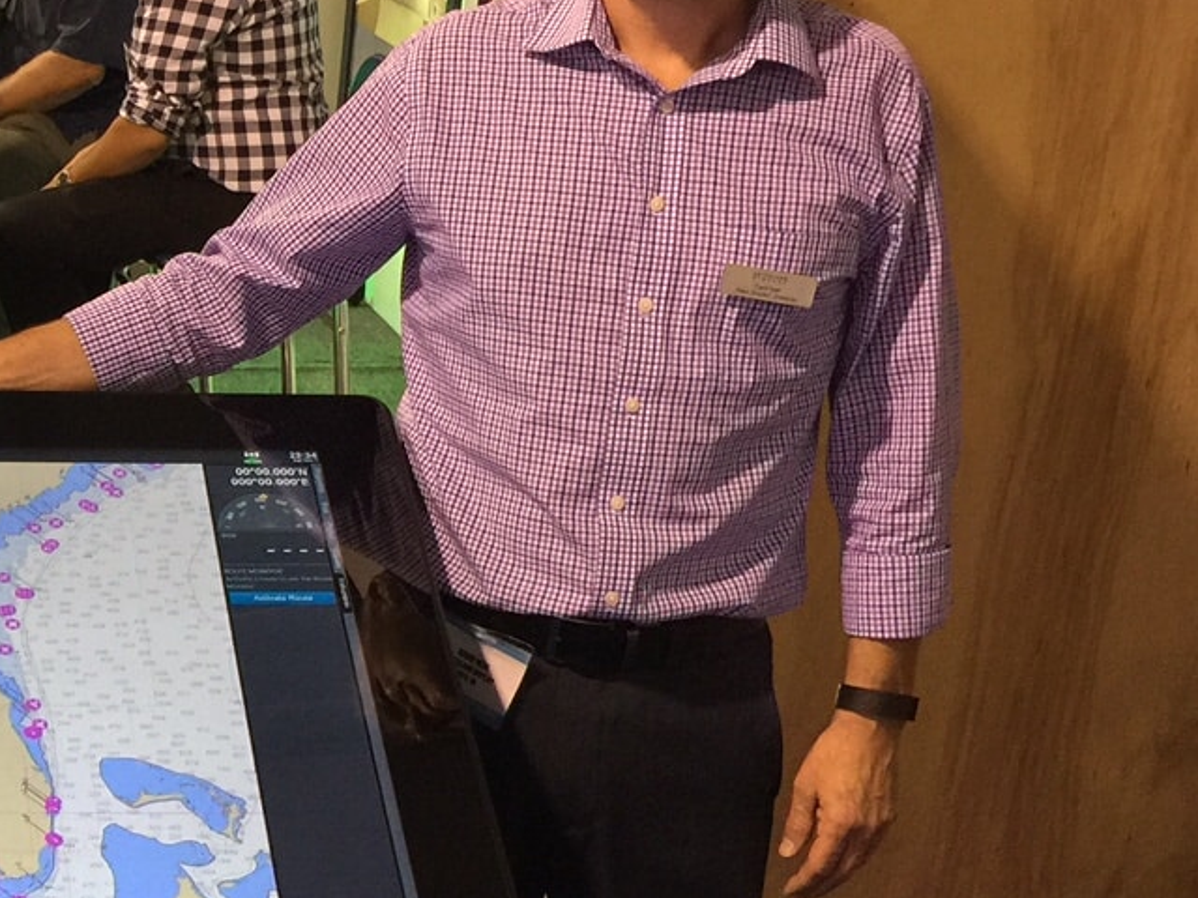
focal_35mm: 74
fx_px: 2561
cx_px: -165
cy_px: 653
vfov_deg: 19.8
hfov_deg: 24.3
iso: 50
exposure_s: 1/30
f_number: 2.2
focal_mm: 4.15
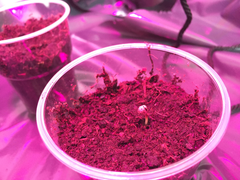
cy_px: 90
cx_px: 120
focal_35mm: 29
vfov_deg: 48.2
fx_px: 201
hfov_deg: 61.7
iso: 250
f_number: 2.2
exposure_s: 1/20
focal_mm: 4.15
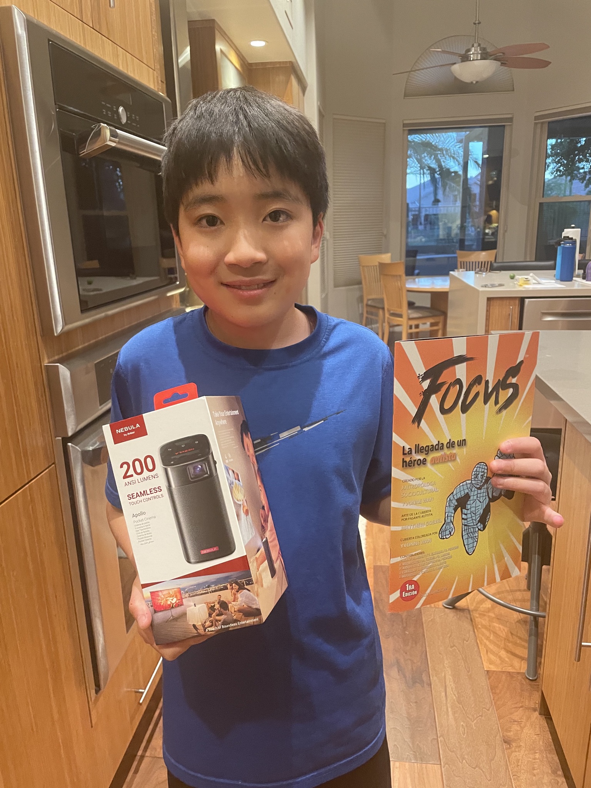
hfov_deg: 53.1
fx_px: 592
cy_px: 394
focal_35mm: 26
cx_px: 296
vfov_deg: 67.3
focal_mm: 4.2
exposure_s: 1/60
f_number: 1.6
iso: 500
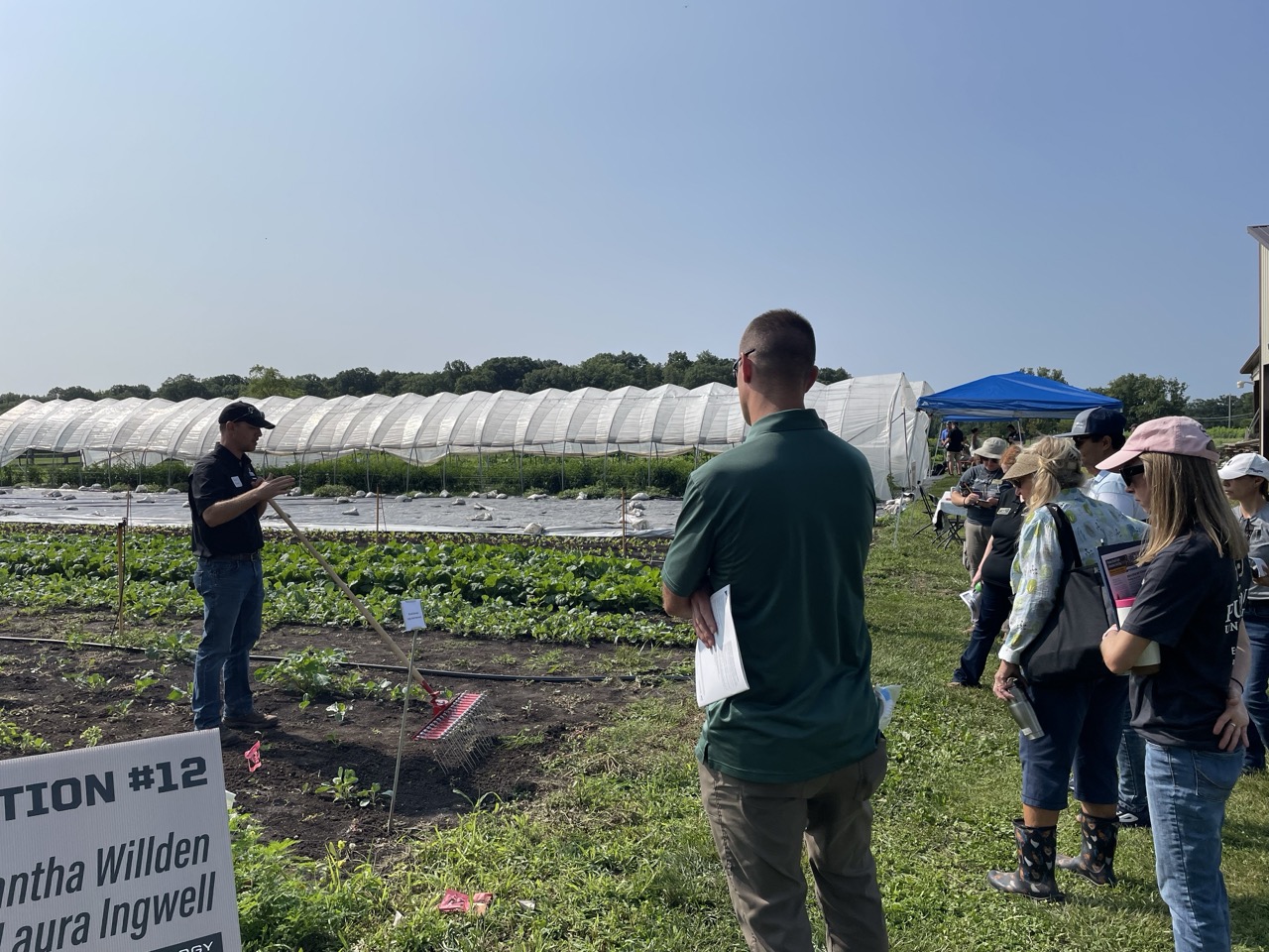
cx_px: 634
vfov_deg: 53.1
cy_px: 476
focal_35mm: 26
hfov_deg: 67.3
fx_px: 953
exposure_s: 1/7299
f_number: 1.6
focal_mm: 4.2
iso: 32
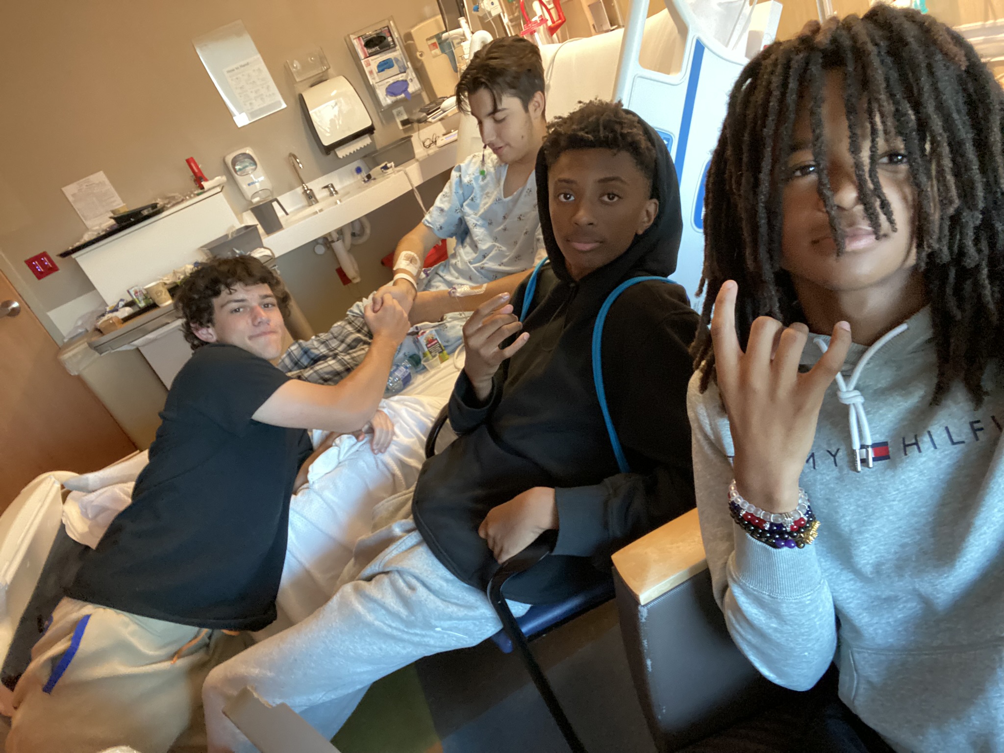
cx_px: 502
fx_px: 667
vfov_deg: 58.9
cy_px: 376
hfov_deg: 73.9
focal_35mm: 23
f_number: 2.2
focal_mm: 2.71
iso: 640
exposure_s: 1/20
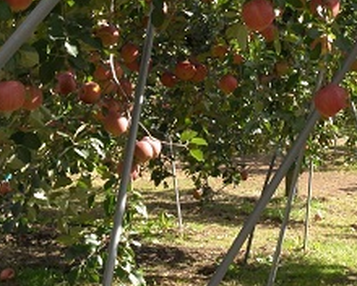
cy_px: 31
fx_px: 1088
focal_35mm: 103
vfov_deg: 14.8
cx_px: 443
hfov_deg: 17.6
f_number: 16
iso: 160
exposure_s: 1/30
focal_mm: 24
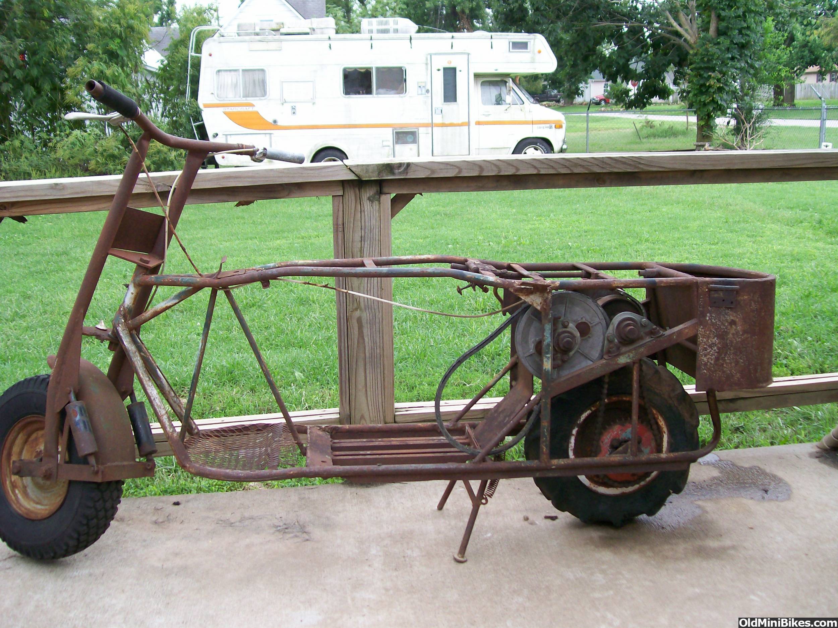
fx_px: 872
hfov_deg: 51.4
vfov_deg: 39.7
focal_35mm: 36
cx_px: 419
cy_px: 314
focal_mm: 6
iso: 80
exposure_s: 1/201
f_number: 2.7
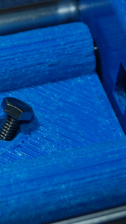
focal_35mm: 107
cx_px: 16
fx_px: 634
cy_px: 112
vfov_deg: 20.0
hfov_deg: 11.3
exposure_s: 1/80
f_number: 5.6
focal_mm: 45
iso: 250
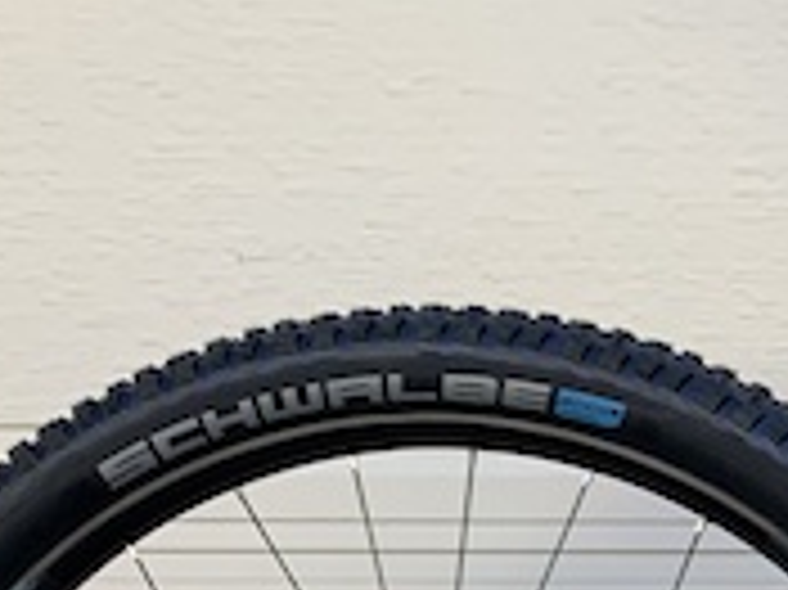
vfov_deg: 12.3
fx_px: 2707
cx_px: 1517
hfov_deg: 14.2
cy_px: 549
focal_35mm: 119
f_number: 1.8
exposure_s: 1/320
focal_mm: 4.25
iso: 25
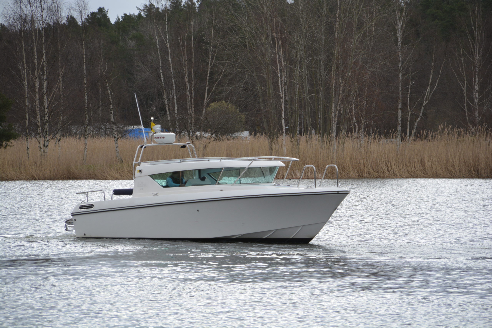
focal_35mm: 218
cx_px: 246
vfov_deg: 6.3
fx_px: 2972
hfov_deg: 9.5
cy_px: 164
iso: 500
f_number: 5.6
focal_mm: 145
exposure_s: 1/1000
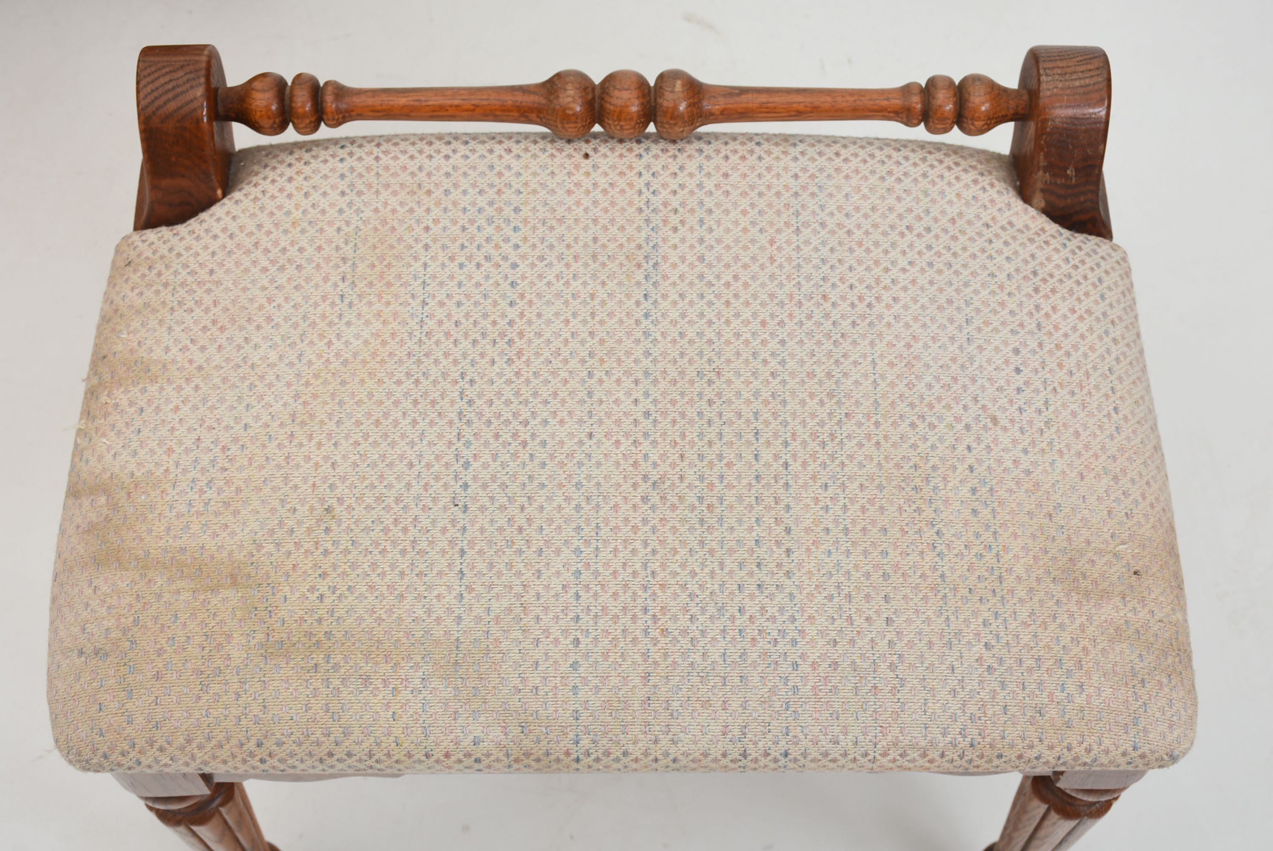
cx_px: 636
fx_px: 1858
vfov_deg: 25.8
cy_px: 426
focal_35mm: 52
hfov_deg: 37.8
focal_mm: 35
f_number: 9
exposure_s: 1/125
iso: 200
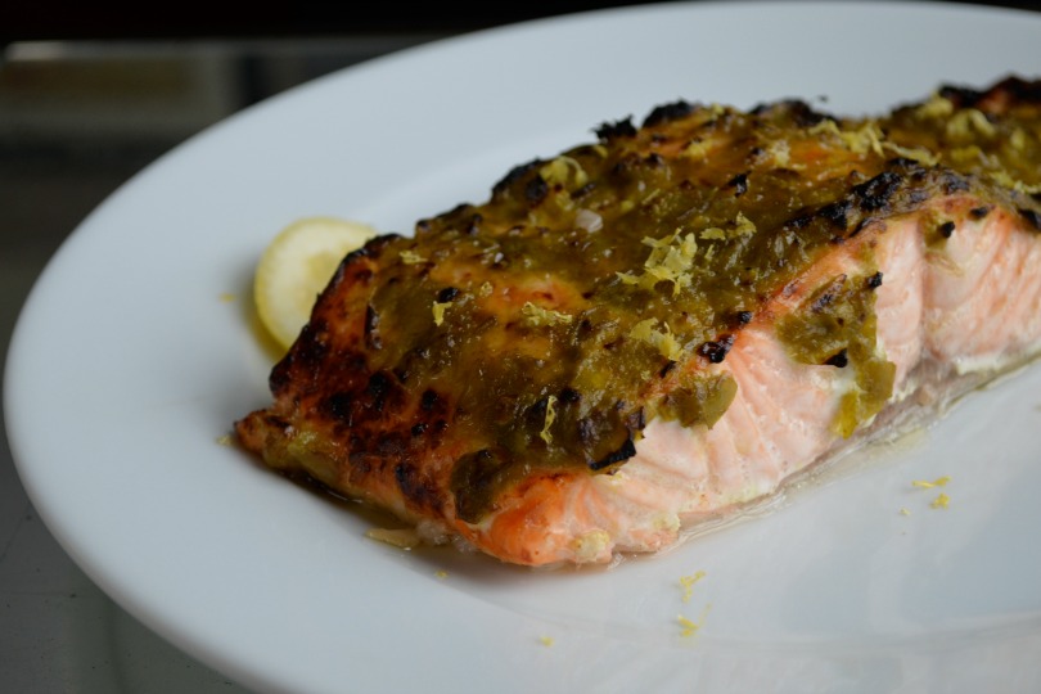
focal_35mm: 63
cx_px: 520
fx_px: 1822
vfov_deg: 21.6
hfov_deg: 31.9
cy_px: 347
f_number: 5.3
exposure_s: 1/80
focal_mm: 42
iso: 400
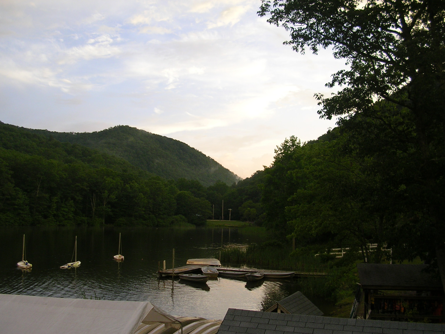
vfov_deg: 37.7
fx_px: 489
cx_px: 222
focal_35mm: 38
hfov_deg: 49.0
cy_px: 167
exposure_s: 1/115
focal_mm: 5.8
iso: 50
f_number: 2.8
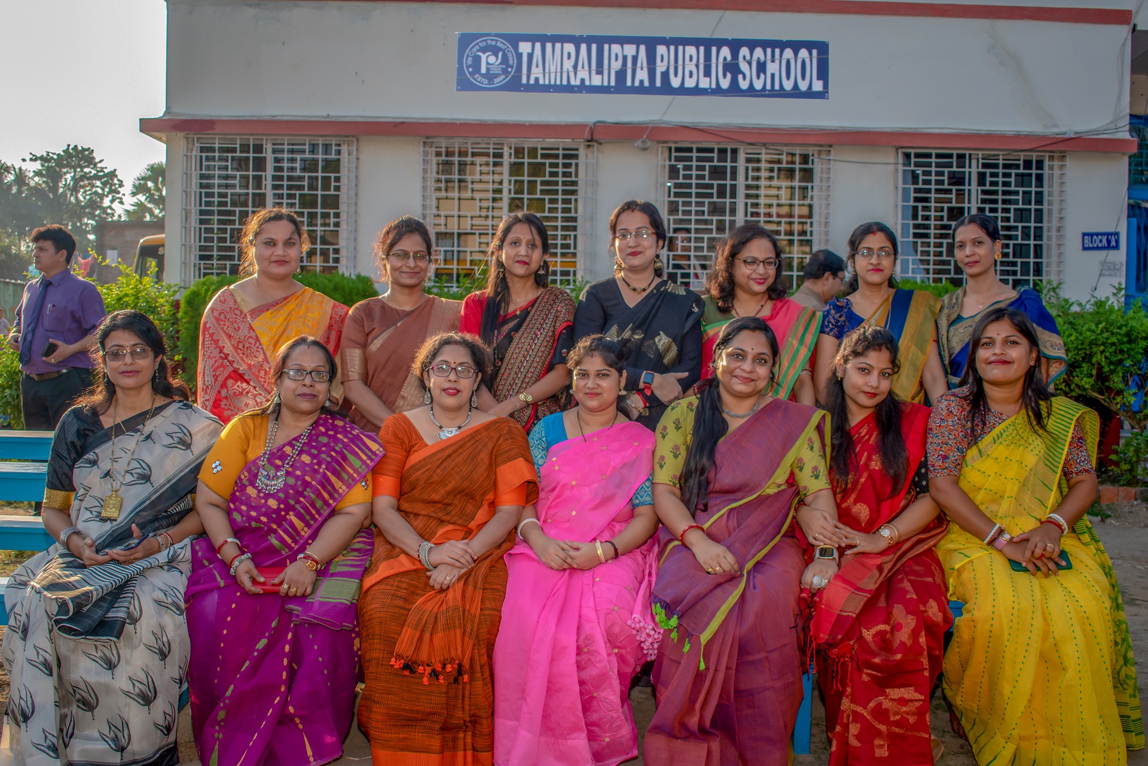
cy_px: 383
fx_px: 1196
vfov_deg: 35.5
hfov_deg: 51.3
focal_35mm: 38
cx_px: 574
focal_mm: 25
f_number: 4
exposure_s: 1/200
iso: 100
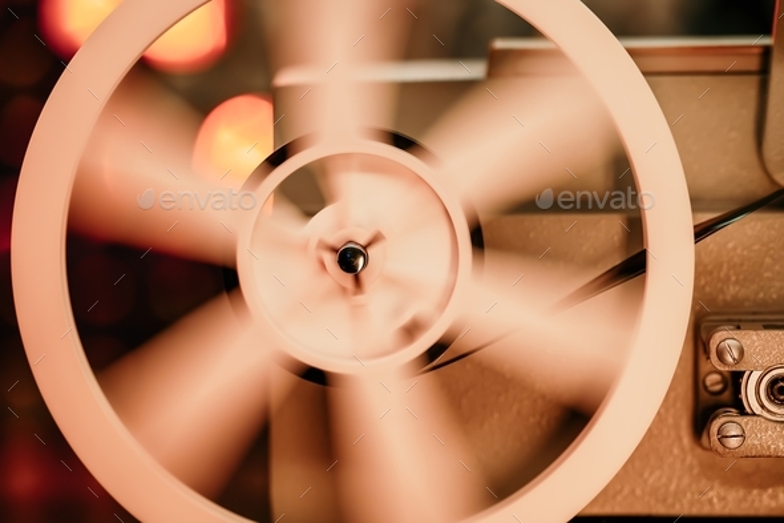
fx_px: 2939
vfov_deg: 10.2
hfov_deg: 15.2
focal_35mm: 135
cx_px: 392
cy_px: 262
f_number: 2.5
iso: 320
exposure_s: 1/160
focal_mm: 135
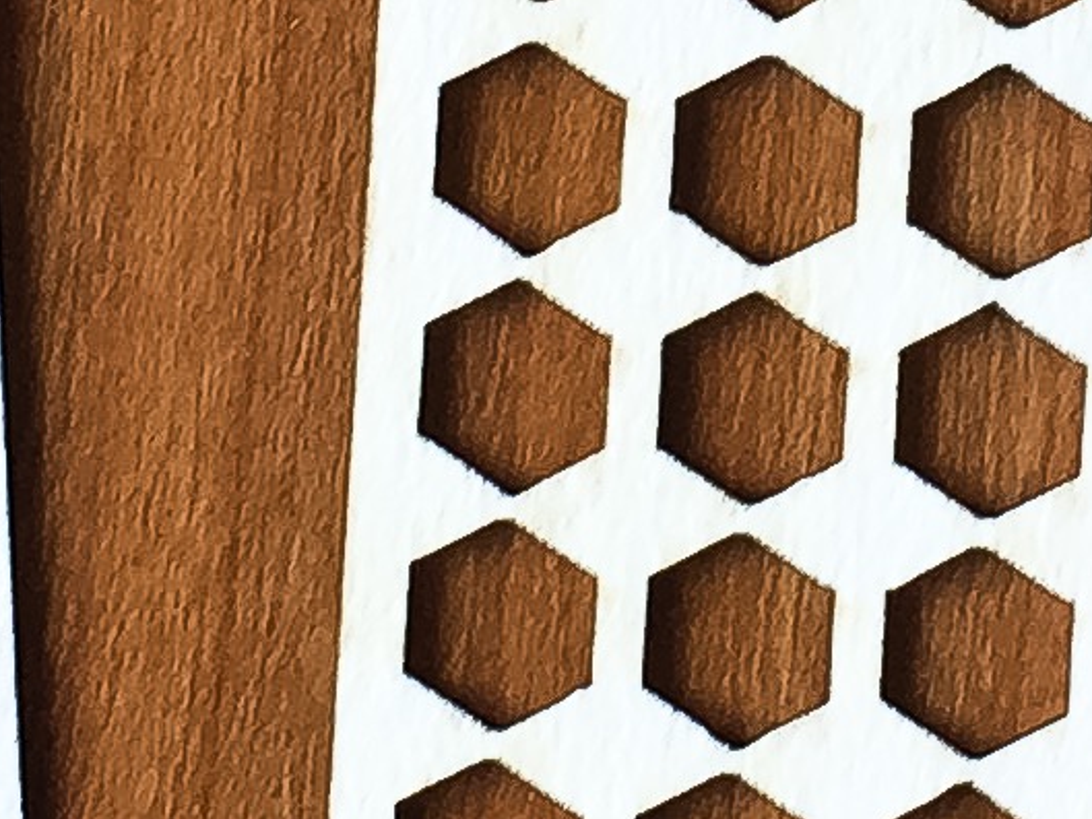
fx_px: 6973
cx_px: 758
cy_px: -349
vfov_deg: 6.6
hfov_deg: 8.9
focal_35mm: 221
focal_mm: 4.15
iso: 32
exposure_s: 1/60
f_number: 2.2
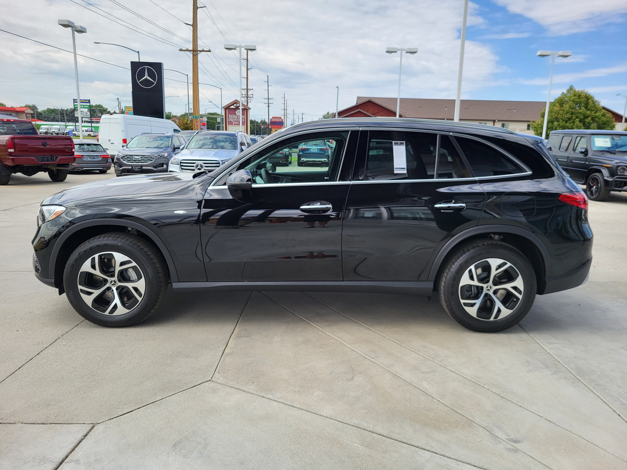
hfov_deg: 67.3
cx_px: 314
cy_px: 235
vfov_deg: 53.1
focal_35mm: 26
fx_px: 471
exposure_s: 1/1399
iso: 40
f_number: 1.8
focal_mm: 5.4
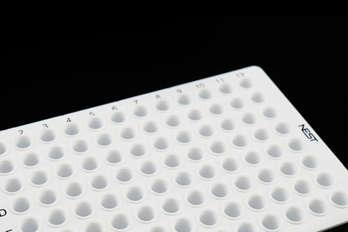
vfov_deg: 14.9
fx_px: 880
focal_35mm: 91
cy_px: 198
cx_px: 160
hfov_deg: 22.4
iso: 100
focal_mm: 28
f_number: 5.6
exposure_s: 1/80
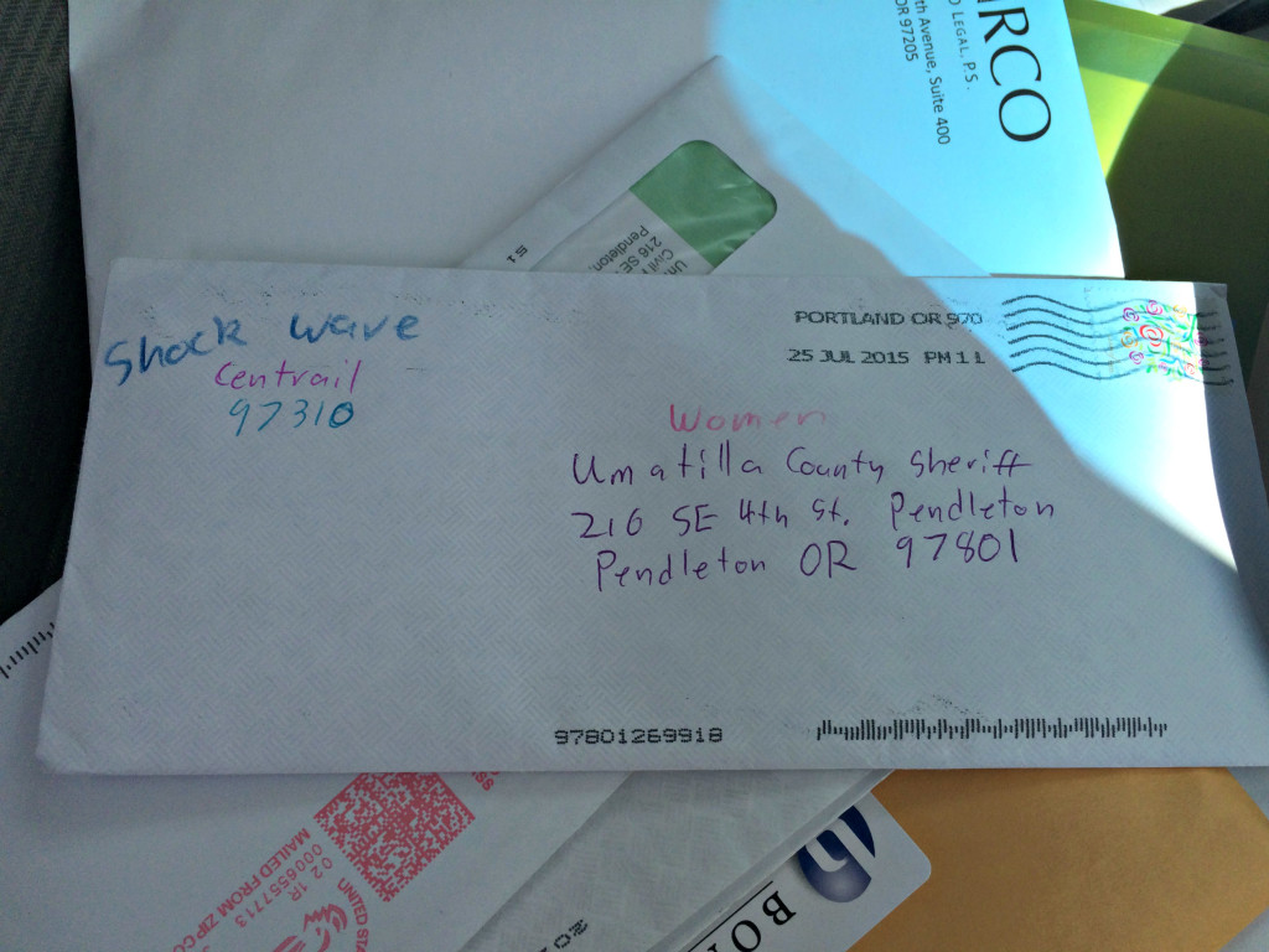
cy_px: 476
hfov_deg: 61.7
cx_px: 634
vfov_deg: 48.2
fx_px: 1063
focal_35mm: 29
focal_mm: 4.15
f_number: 2.2
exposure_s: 1/1172
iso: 32
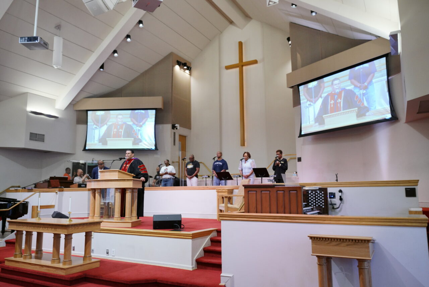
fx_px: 334
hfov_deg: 65.5
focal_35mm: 28
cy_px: 144
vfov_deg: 46.4
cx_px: 214
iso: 3200
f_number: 4.5
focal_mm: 28
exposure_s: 1/125
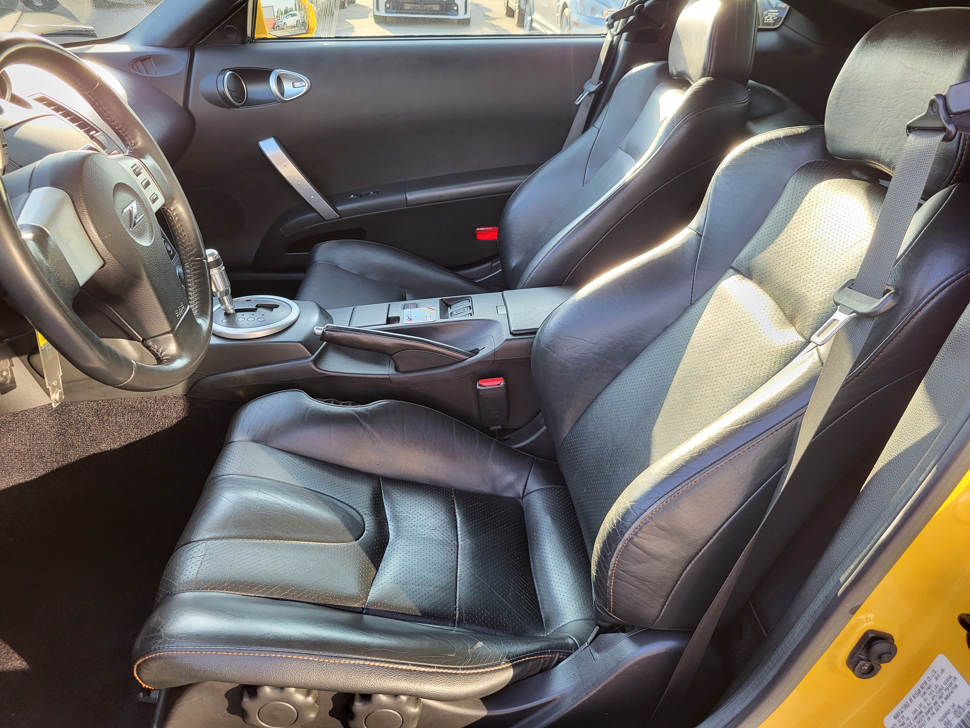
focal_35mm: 26
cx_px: 485
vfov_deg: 53.1
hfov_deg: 67.3
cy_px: 364
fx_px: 729
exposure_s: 1/120
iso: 64
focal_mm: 5.4
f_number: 1.8
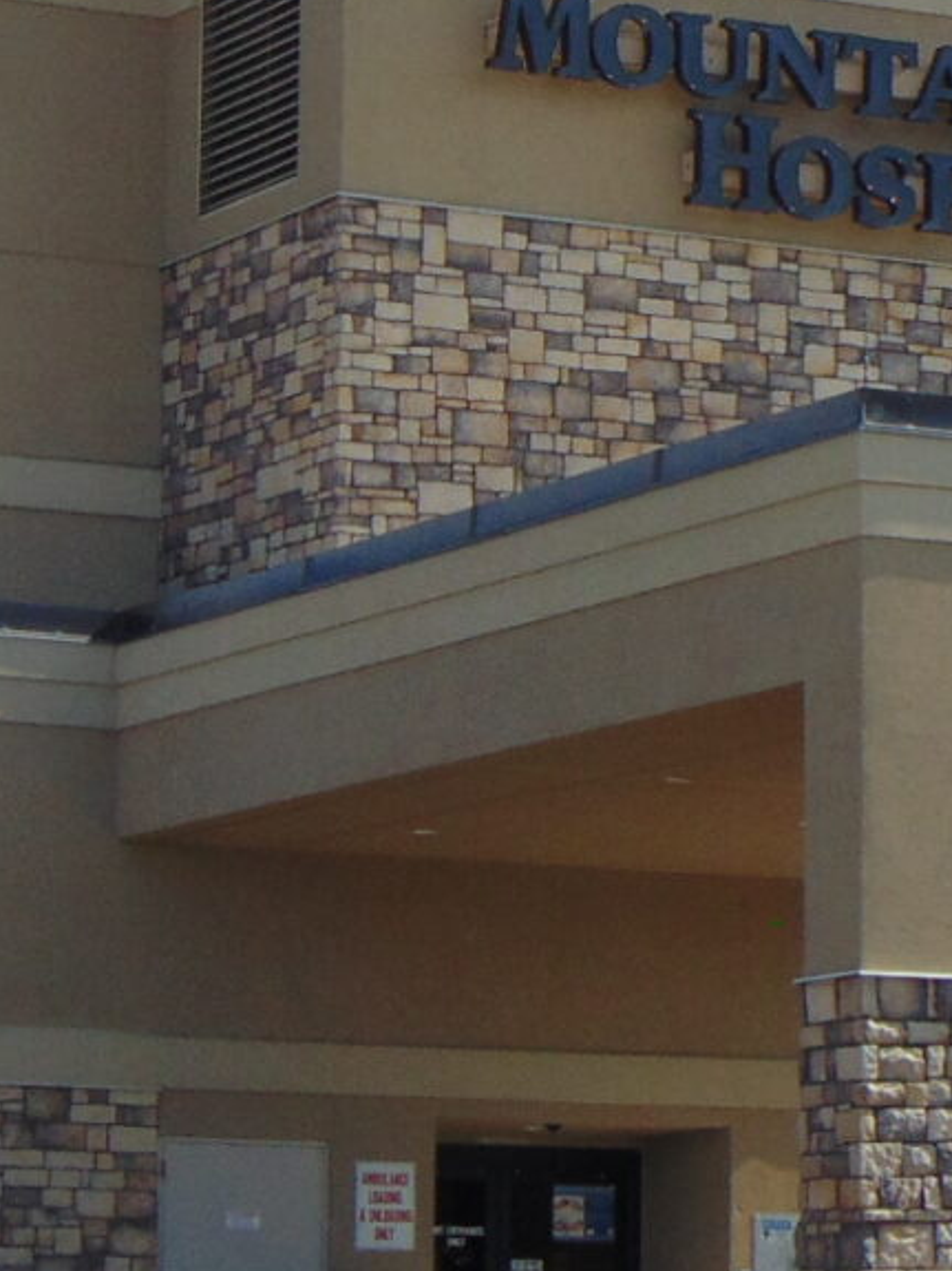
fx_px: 6530
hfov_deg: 8.3
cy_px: 497
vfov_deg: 11.1
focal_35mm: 178
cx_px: 1007
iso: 80
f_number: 9
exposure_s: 1/200
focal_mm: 9
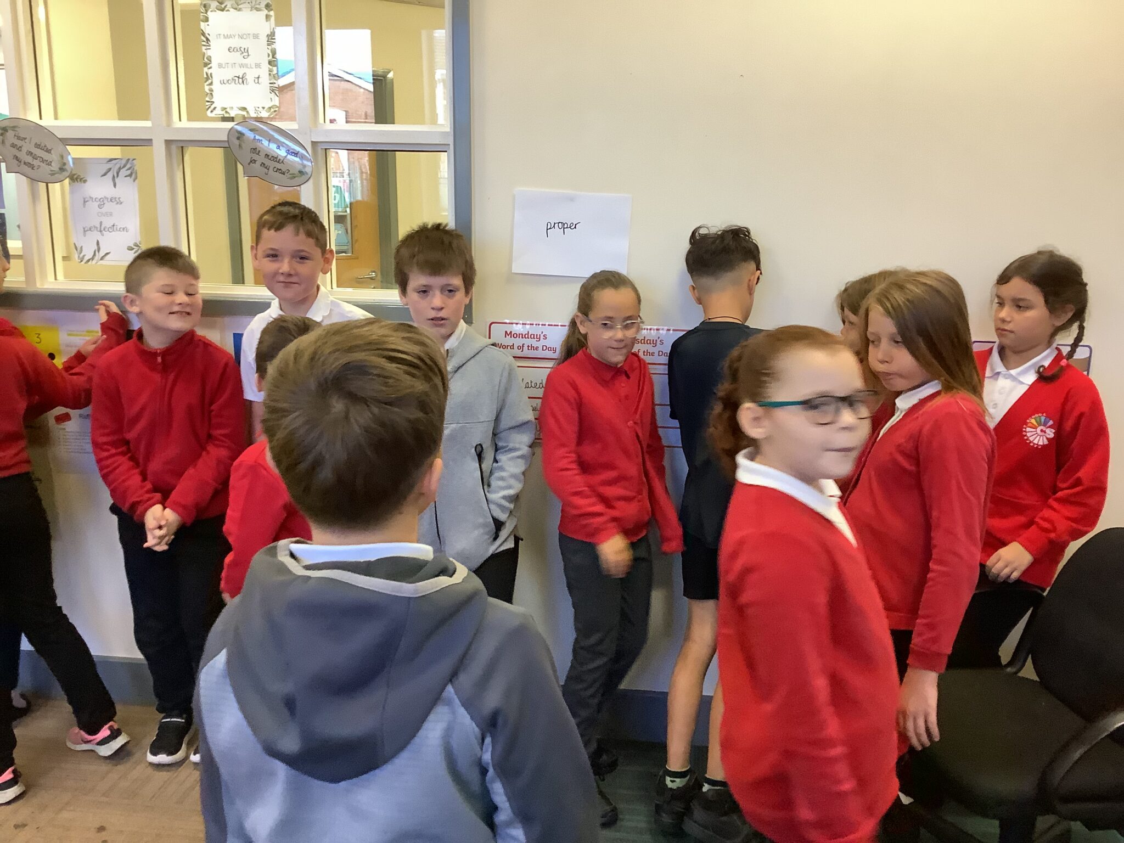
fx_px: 1007
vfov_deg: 45.4
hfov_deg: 58.4
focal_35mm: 31
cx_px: 562
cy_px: 422
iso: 250
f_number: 2.4
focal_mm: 3.3
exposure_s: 1/50
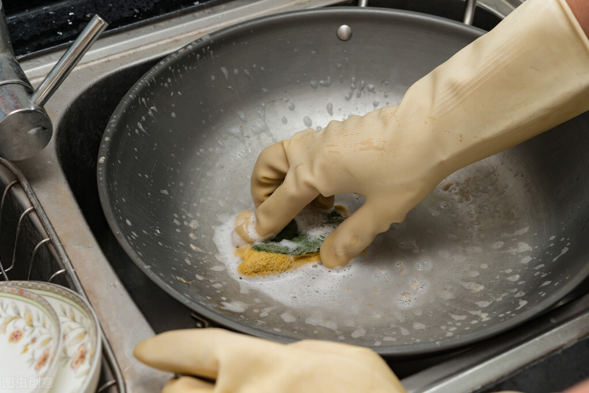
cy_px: 196
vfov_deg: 22.6
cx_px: 294
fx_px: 982
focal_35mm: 60
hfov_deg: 33.4
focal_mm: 60
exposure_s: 1/60
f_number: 8
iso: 400
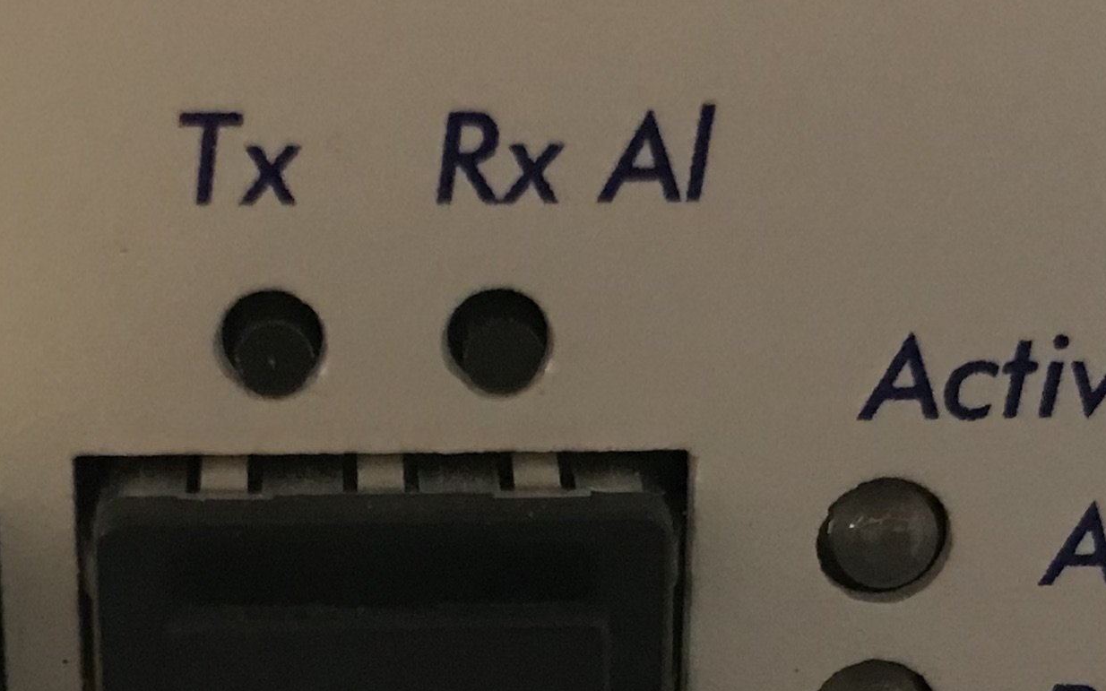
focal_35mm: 97
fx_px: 2924
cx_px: 444
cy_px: 721
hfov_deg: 21.4
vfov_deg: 13.3
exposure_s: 1/6
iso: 100
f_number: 1.8
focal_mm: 3.99
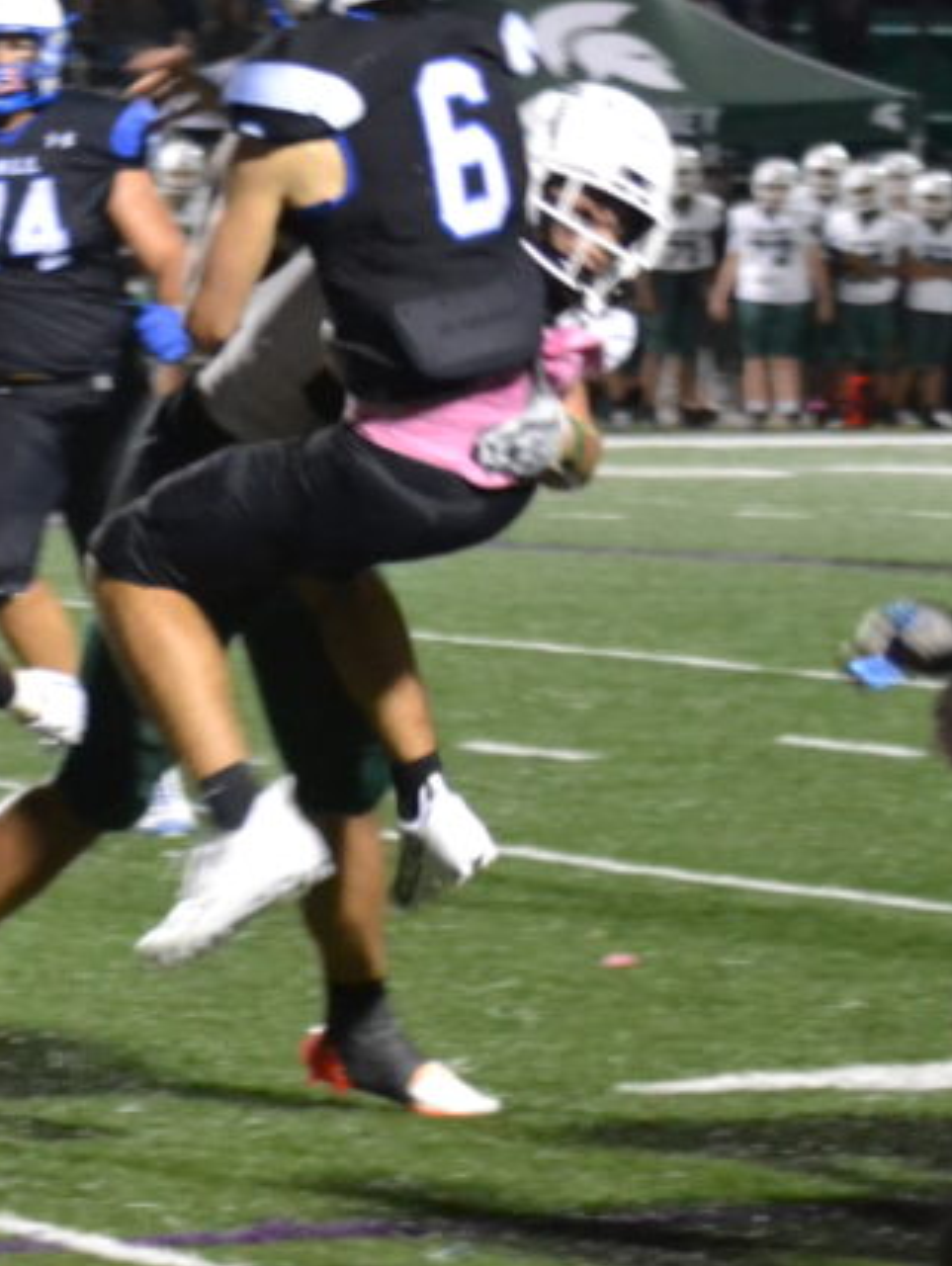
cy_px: 294
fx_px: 10142
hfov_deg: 5.3
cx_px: -335
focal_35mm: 277
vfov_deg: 7.1
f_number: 4.2
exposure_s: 1/125
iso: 3200
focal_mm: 72
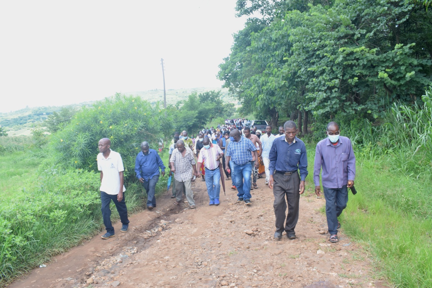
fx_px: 360
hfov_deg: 61.9
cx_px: 216
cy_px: 144
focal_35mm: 30
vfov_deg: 43.6
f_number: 11
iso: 500
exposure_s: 1/100
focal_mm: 20
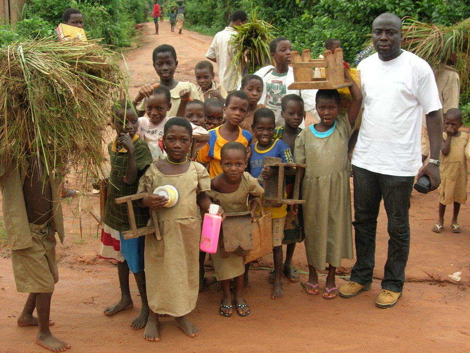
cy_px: 176
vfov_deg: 35.1
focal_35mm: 41
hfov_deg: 45.8
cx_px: 235
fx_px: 557
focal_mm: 8.5
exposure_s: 1/148
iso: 64
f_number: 4.9
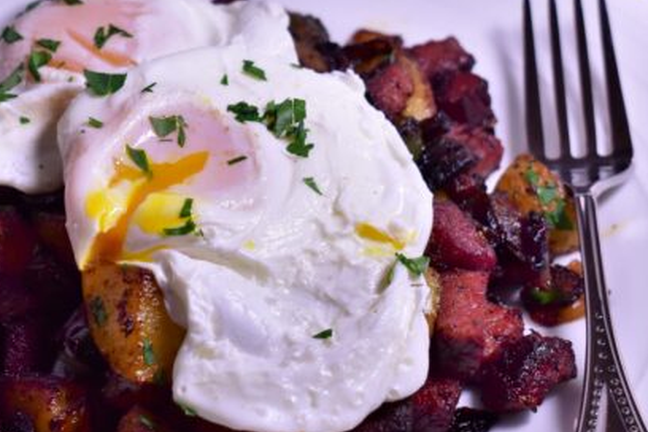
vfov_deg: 12.1
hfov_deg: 18.0
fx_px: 2034
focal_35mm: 113
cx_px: 203
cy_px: 211
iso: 400
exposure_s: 1/160
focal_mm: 40
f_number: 7.1
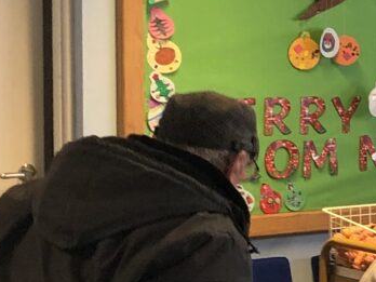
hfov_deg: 11.0
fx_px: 1792
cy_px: 137
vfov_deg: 9.0
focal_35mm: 165
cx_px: 727
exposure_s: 1/20
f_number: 1.8
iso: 40
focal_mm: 4
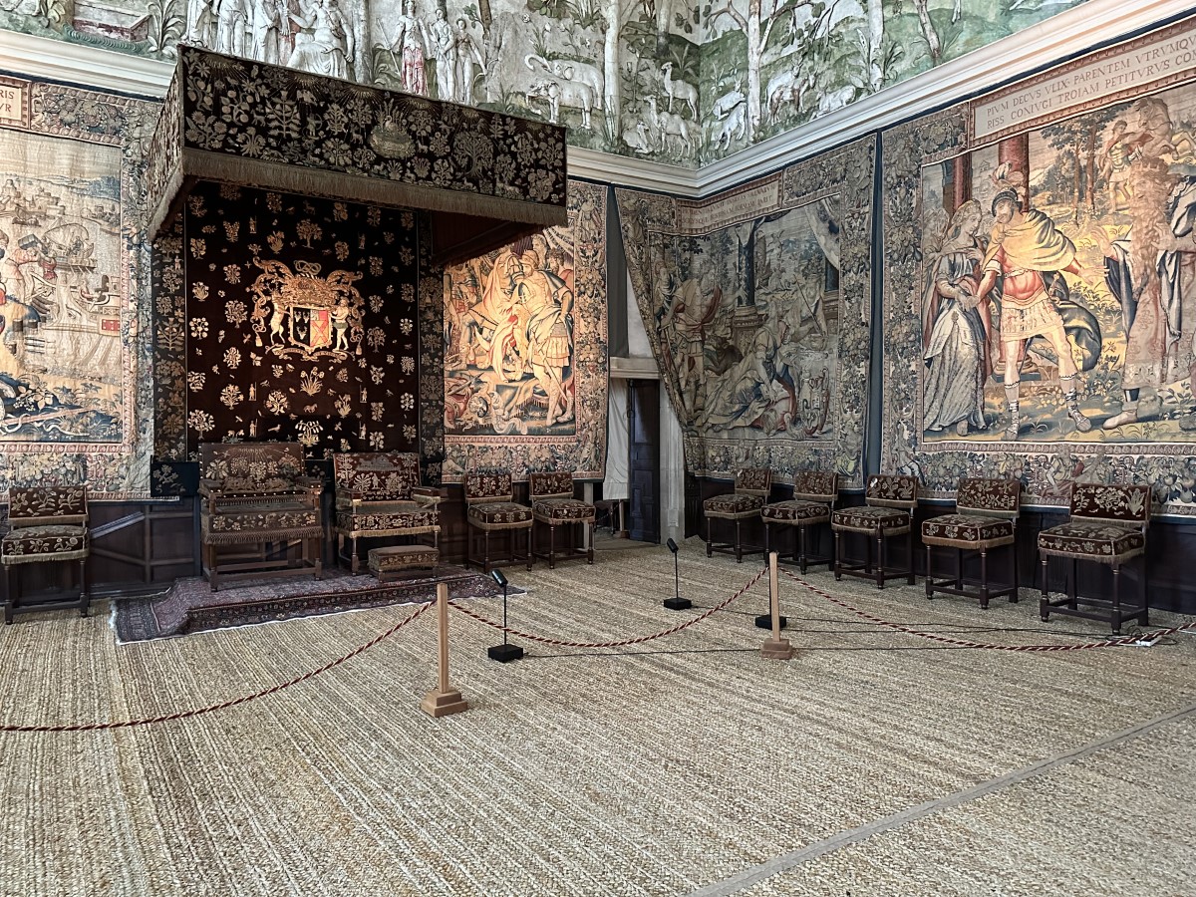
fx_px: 829
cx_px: 598
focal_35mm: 24
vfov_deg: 56.8
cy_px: 448
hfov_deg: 71.6
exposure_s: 1/35
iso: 1000
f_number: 1.78
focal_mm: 6.86
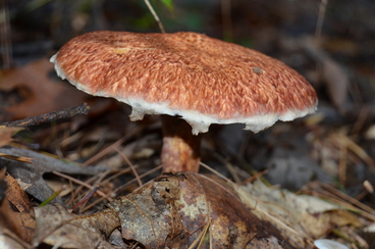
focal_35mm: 114
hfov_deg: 18.0
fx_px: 1185
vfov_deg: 12.0
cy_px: 129
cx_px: 180
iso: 800
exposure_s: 1/60
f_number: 5.3
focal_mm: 70
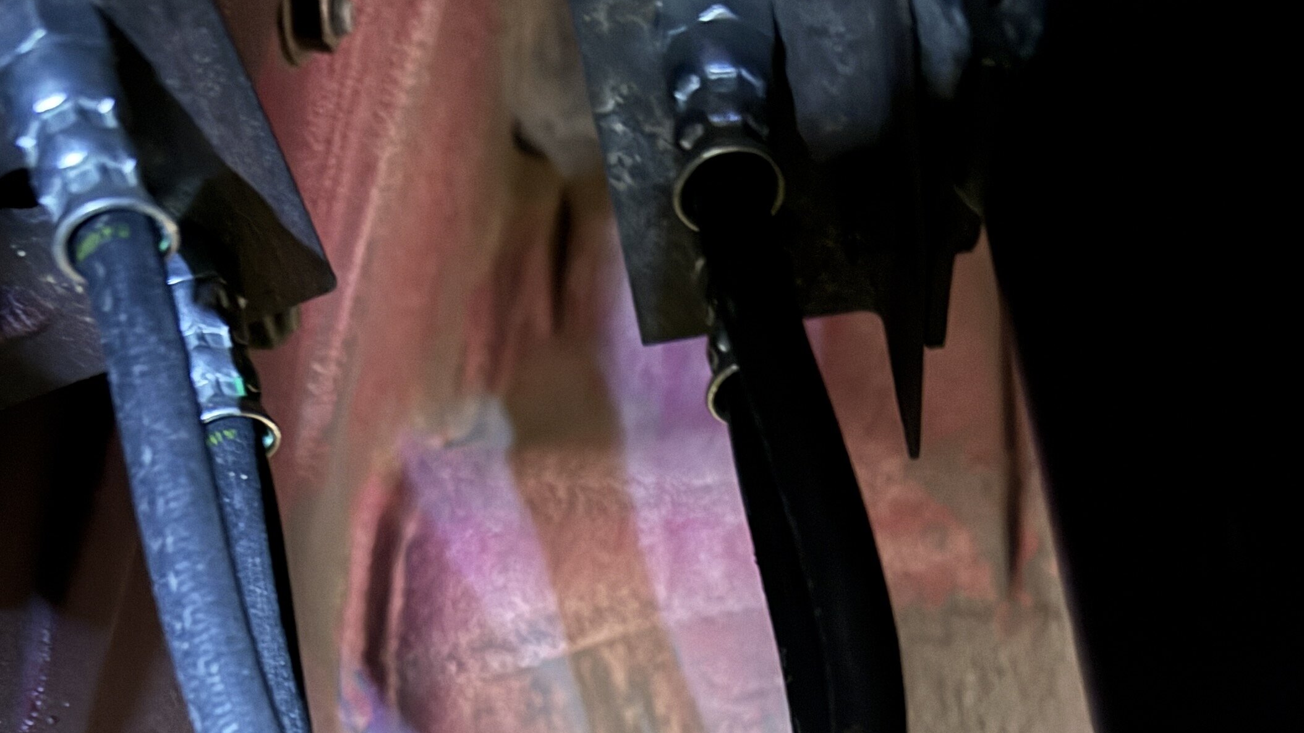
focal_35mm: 50
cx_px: 737
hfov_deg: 41.2
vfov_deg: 20.2
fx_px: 1729
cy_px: 1135
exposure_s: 1/5
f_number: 1.78
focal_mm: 6.76
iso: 1600
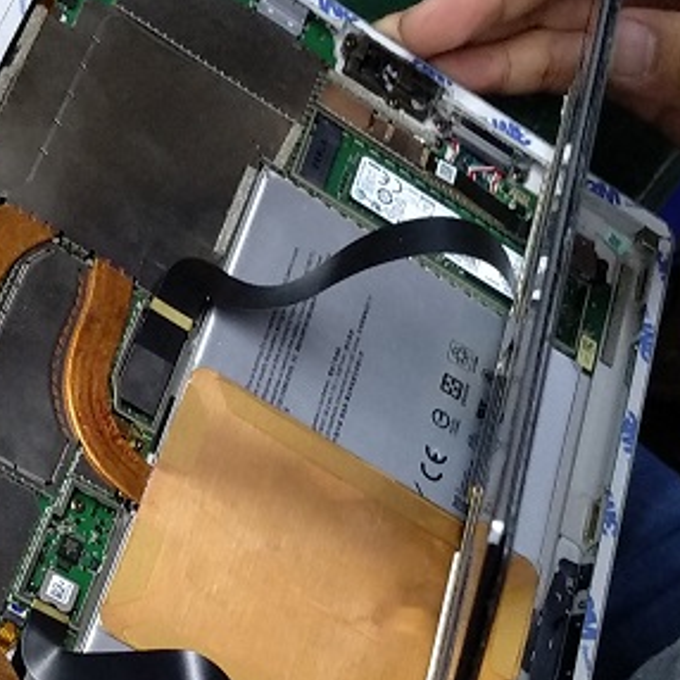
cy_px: 442
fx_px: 1511
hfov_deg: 25.1
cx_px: 171
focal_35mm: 68
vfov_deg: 25.3
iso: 500
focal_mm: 3.81
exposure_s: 1/33
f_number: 2.2
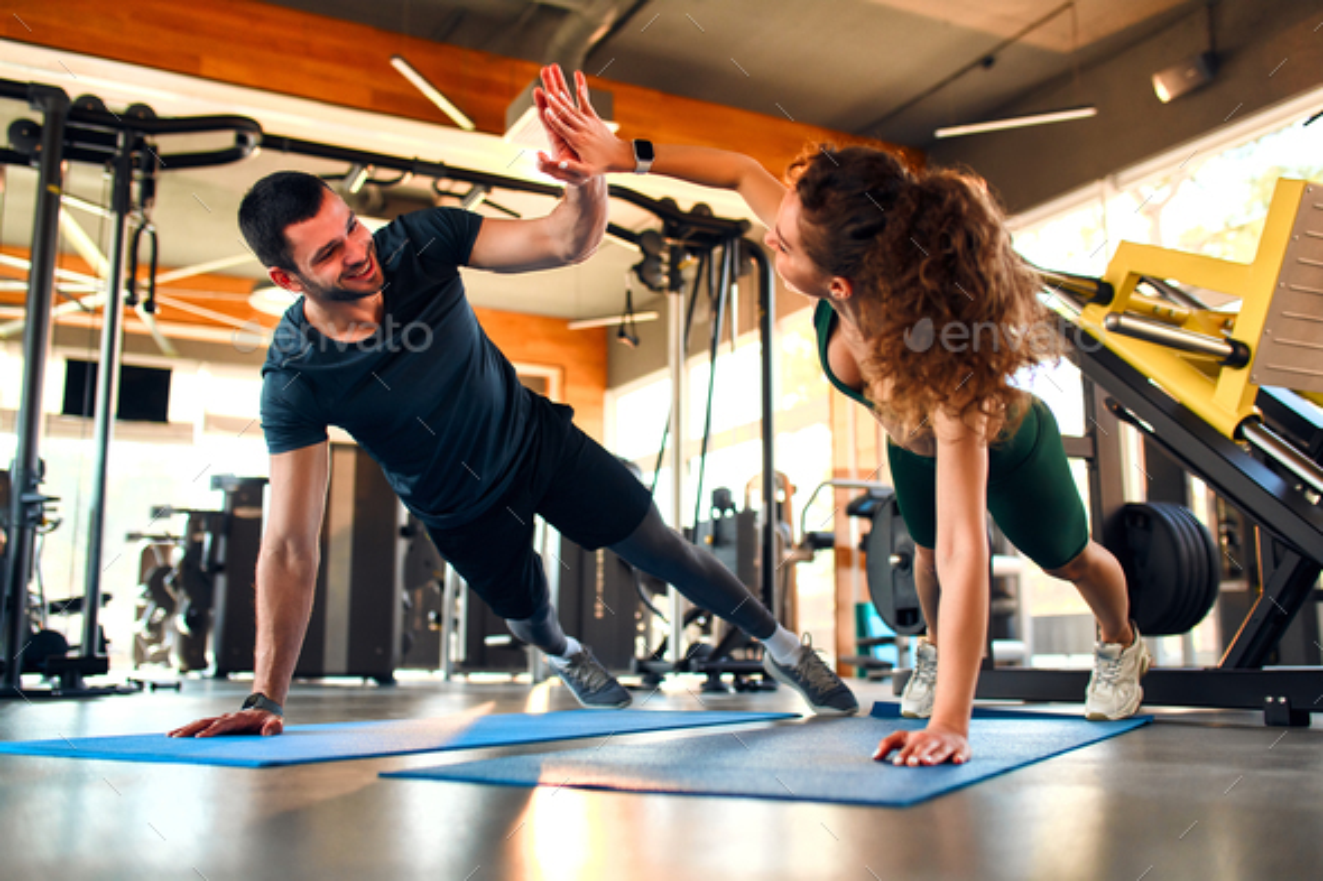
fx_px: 1286
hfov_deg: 54.4
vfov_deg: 37.8
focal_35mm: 35
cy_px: 440
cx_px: 662
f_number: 2
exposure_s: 1/250
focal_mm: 35
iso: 800
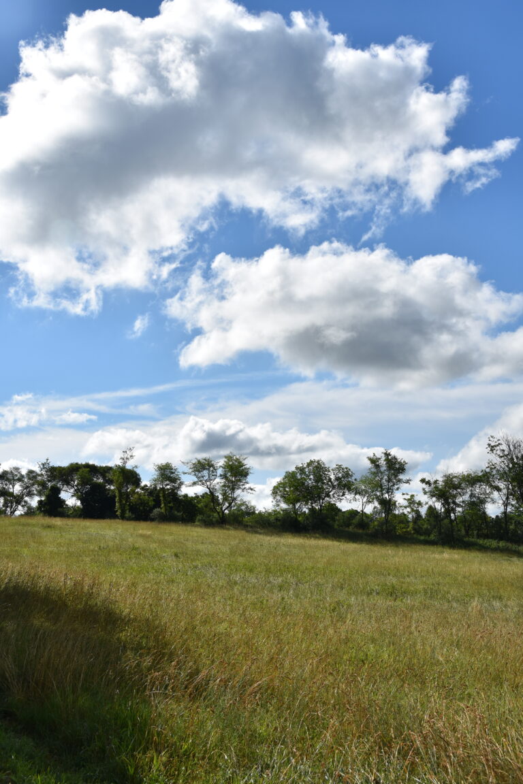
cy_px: 392
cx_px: 262
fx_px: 850
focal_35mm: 39
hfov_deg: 34.2
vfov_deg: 49.6
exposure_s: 1/500
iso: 100
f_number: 8
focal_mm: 26
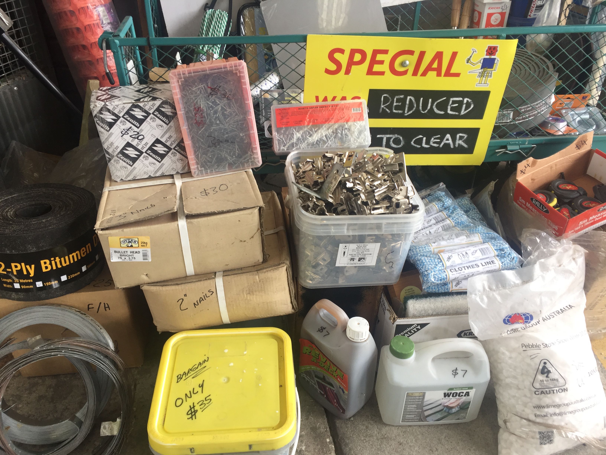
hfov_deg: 61.7
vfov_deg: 48.2
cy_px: 228
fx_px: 508
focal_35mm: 29
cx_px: 303
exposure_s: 1/50
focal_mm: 4.15
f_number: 2.2
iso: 40
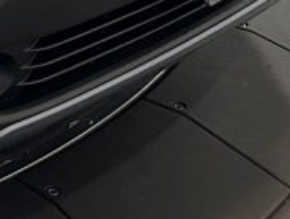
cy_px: -270
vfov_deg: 10.0
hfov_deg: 13.0
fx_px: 1125
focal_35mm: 134
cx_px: -265
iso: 320
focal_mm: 6.86
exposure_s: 1/60
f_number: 1.78
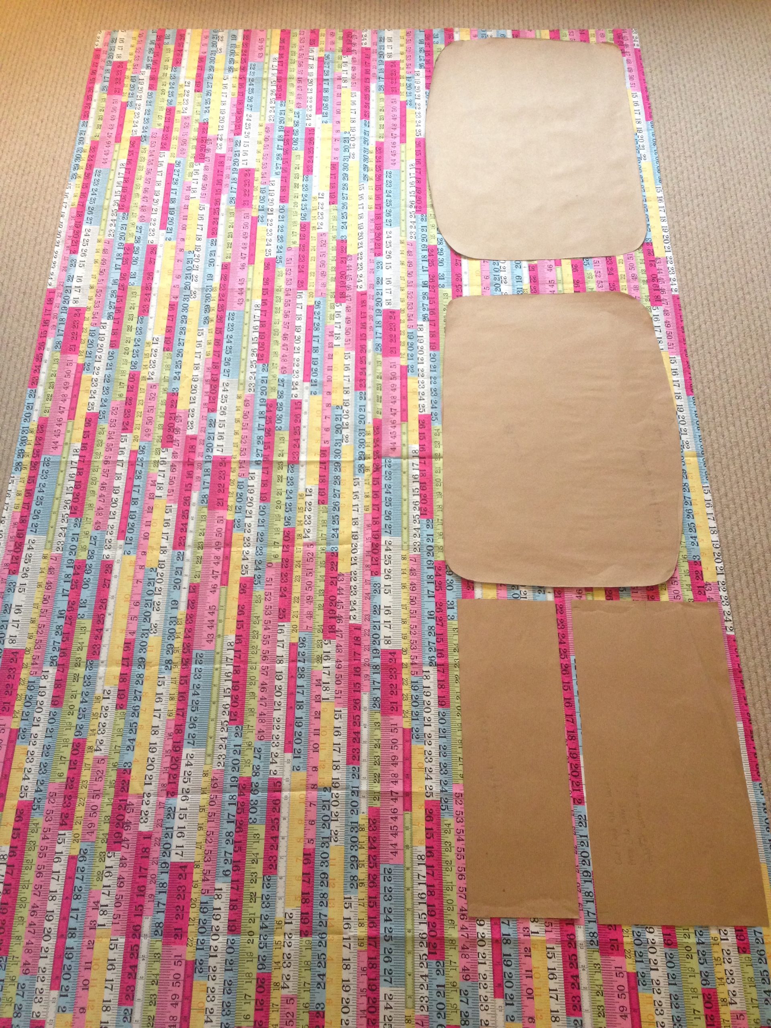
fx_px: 980
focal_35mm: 33
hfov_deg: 42.9
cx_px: 386
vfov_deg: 55.4
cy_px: 514
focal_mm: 4.12
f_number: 2.4
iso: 250
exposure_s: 1/20
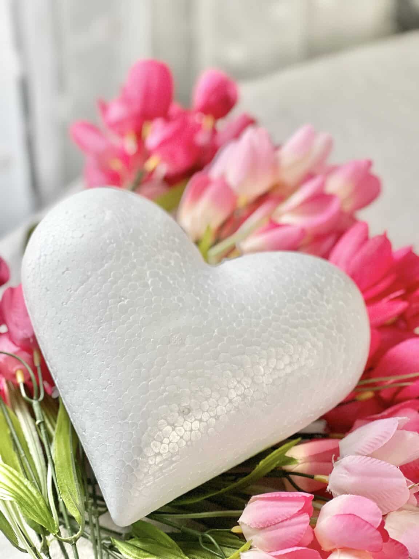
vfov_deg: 25.3
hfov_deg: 19.1
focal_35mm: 77
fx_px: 1243
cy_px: 280
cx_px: 210
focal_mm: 9
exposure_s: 1/120
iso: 160
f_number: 2.8
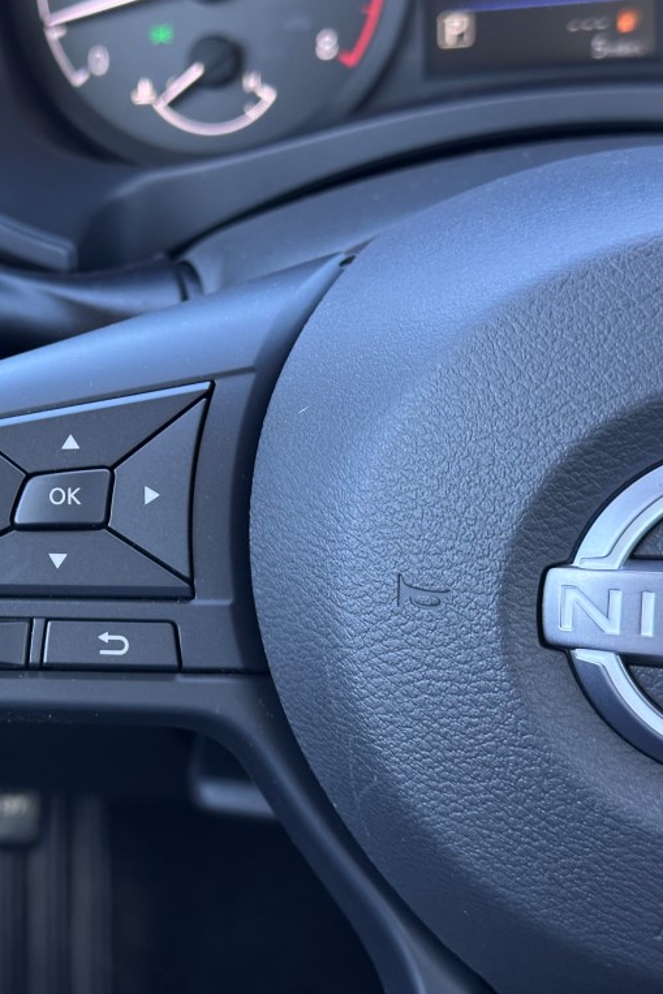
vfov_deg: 30.1
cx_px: 89
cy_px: 496
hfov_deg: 20.0
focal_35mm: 67
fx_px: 1850
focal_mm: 6.86
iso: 80
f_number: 1.78
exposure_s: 1/61
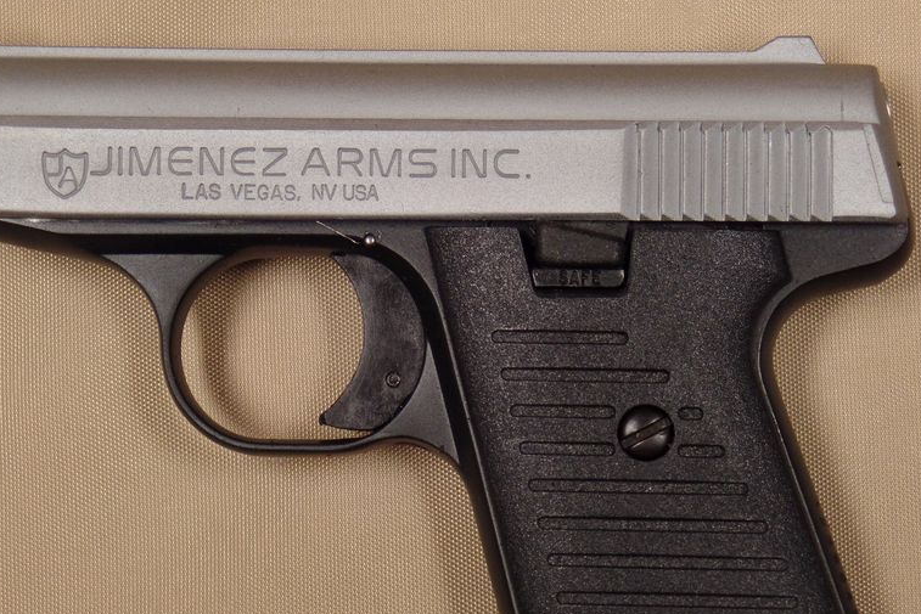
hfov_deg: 17.8
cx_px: 394
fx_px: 2942
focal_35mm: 115
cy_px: 359
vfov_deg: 11.9
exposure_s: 1/45
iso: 240
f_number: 3.9
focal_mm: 16.5
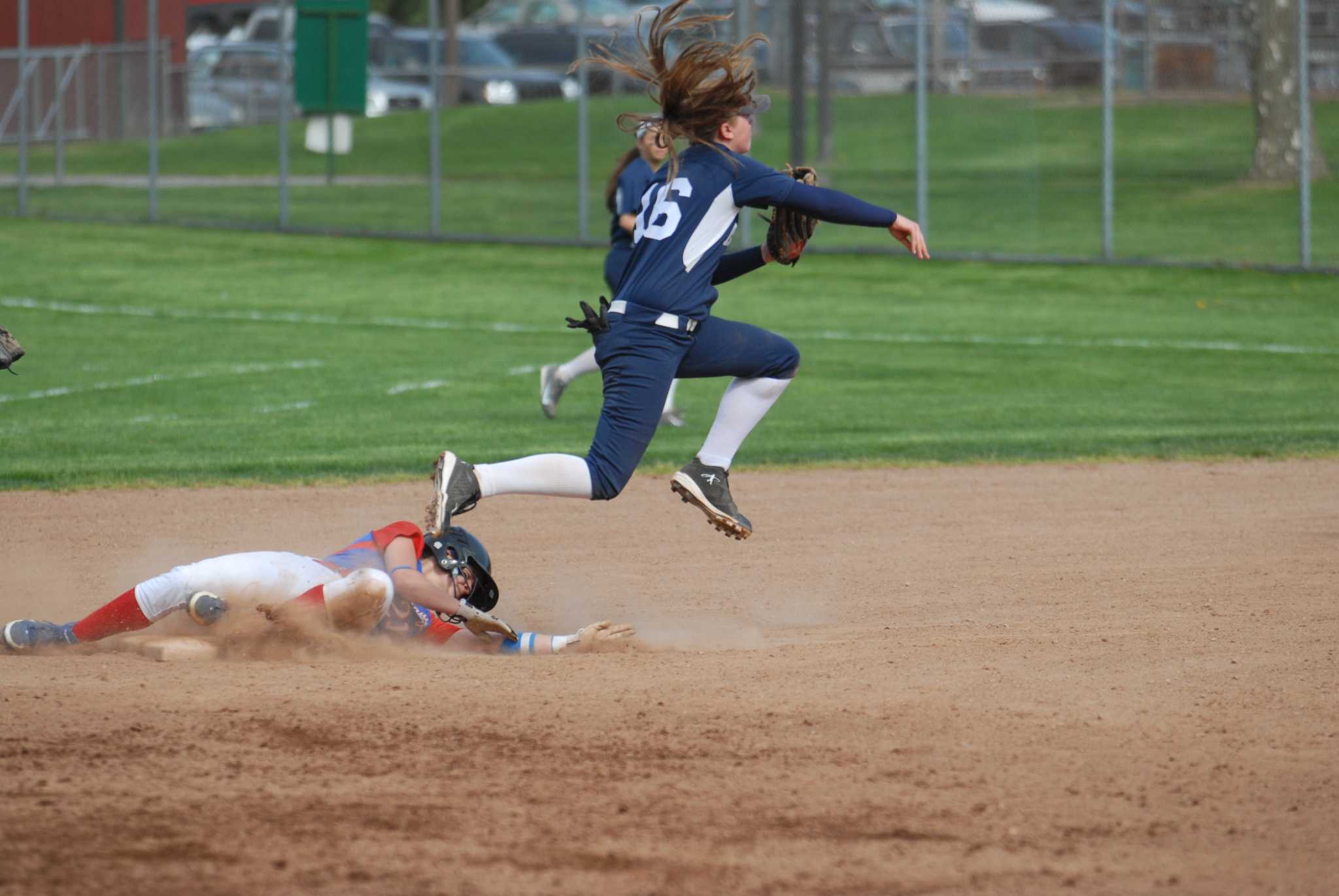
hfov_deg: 7.8
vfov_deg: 5.2
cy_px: 448
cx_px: 670
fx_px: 9773
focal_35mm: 262
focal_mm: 175
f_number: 3.5
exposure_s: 1/2500
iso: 320
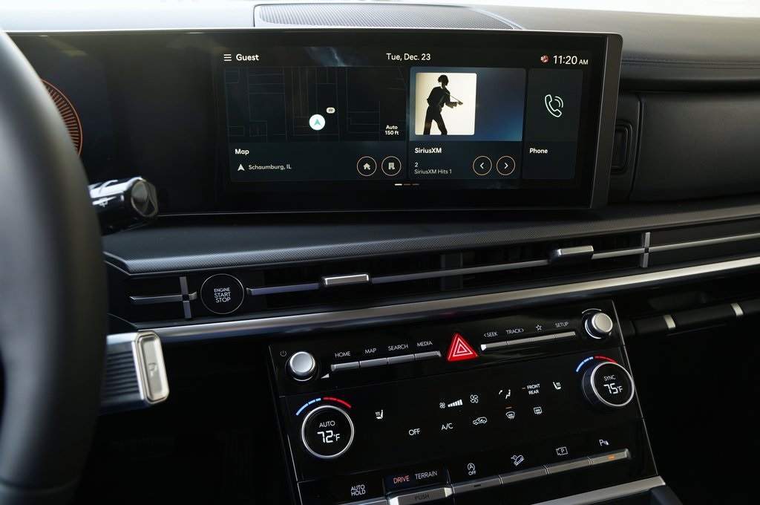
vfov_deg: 53.0
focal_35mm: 24
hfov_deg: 73.8
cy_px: 252
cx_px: 380
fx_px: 506
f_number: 6.3
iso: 640
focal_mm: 24
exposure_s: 1/30
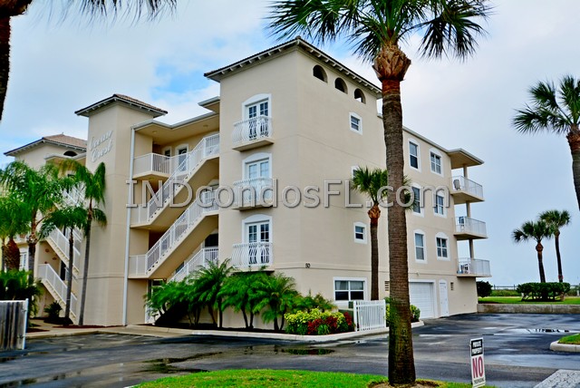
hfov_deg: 61.9
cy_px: 194
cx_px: 290
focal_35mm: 30
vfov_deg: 43.7
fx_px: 484
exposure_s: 1/250
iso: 100
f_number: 8
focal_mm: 20
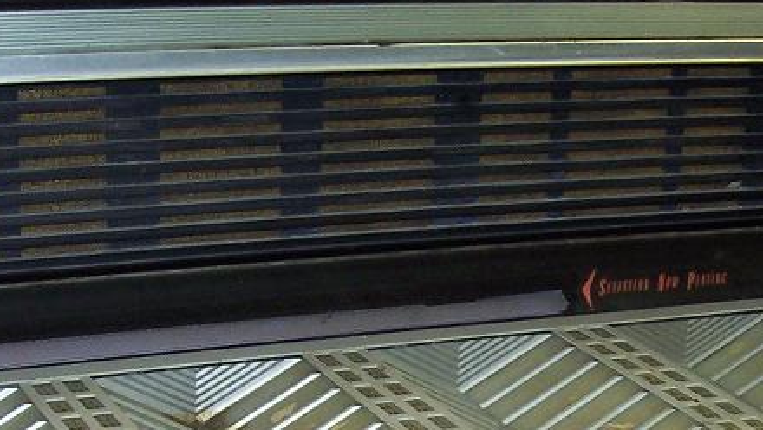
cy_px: 565
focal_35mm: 93
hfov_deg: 22.9
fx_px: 1882
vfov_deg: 12.6
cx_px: 444
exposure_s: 1/60
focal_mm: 5.6
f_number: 2.8
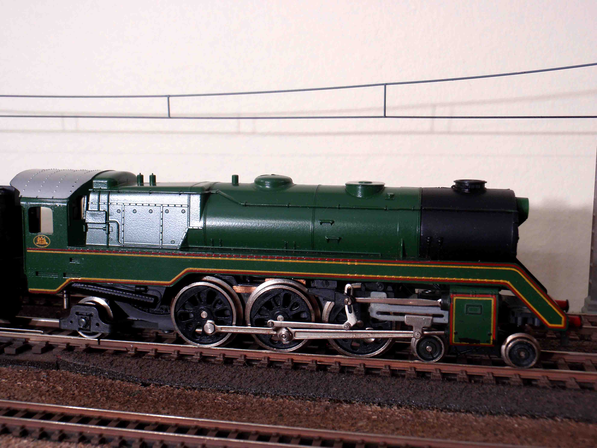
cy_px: 224
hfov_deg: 46.8
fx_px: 690
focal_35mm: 40
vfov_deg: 36.0
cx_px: 298
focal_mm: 7.25
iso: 100
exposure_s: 1/13
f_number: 3.9
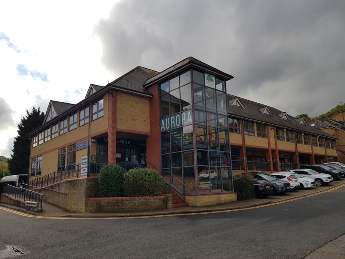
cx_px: 172
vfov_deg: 53.1
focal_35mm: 26
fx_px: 259
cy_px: 130
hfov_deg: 67.3
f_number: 1.7
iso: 40
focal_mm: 4.2
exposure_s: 1/3552
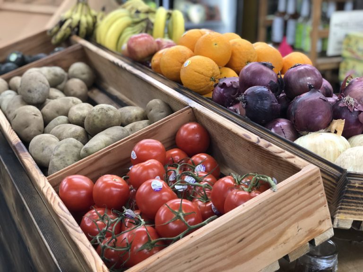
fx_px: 598
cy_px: 136
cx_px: 182
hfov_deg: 33.8
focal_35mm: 57
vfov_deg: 25.7
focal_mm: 6.6
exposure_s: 1/31
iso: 125
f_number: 2.8
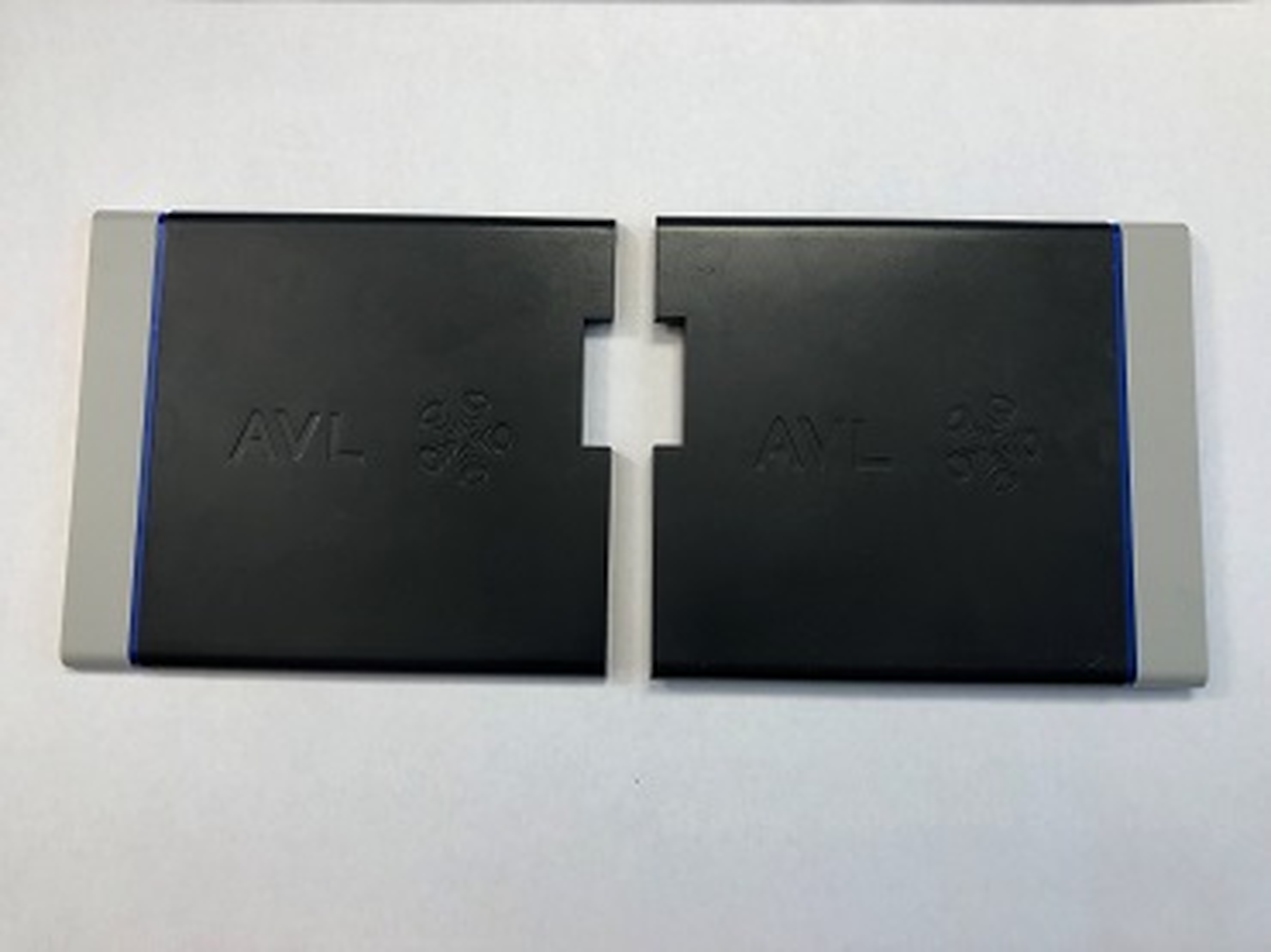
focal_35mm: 28
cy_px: 476
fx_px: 1027
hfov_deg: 63.5
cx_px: 636
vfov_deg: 49.7
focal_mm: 3.99
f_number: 1.8
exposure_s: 1/33
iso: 32
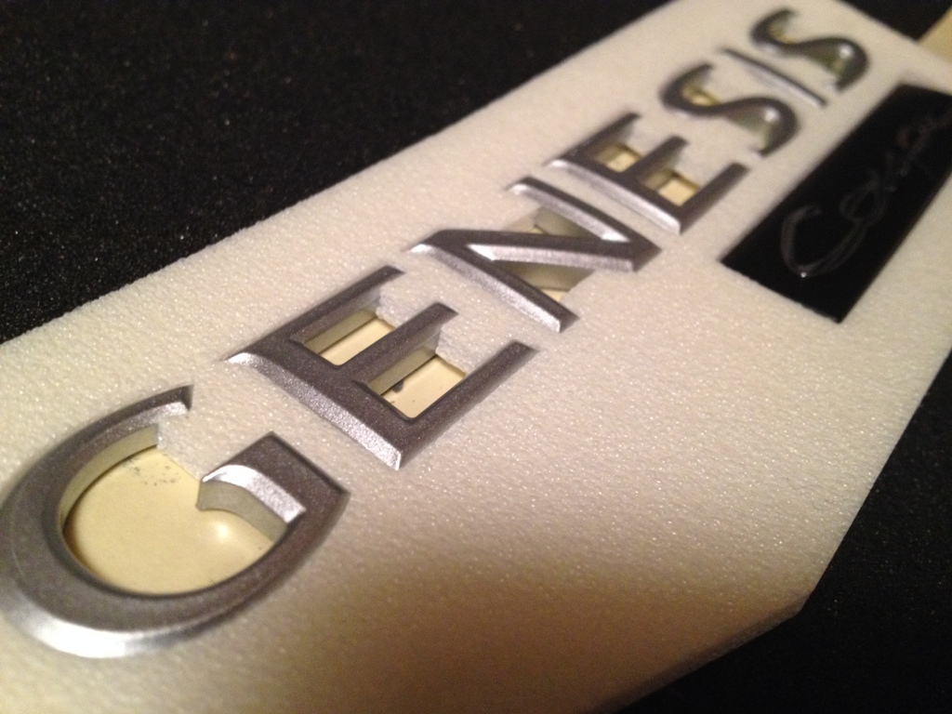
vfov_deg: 40.7
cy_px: 357
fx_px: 963
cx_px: 476
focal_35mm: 35
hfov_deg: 52.6
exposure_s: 1/20
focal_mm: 4.28
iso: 320
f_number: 2.4
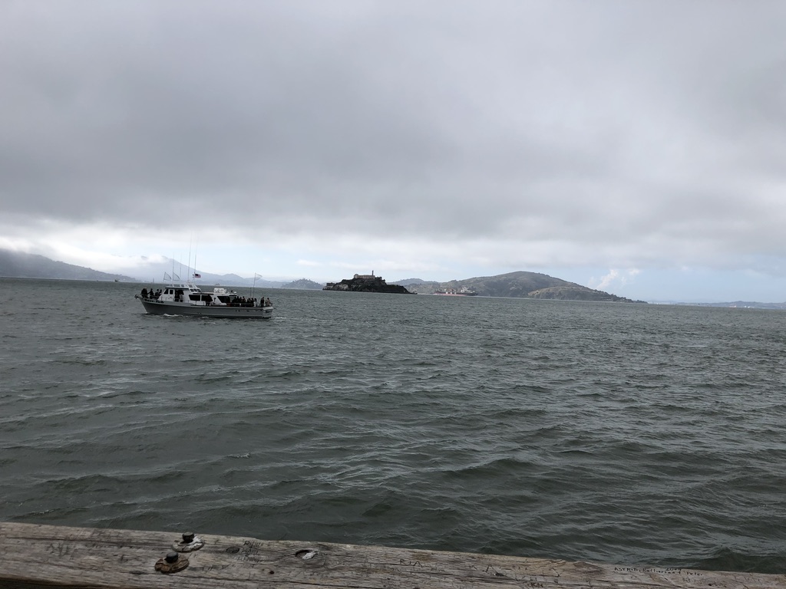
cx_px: 393
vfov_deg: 49.7
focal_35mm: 28
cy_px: 294
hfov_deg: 63.4
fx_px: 636
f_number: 1.8
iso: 25
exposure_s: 1/2667
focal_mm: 4
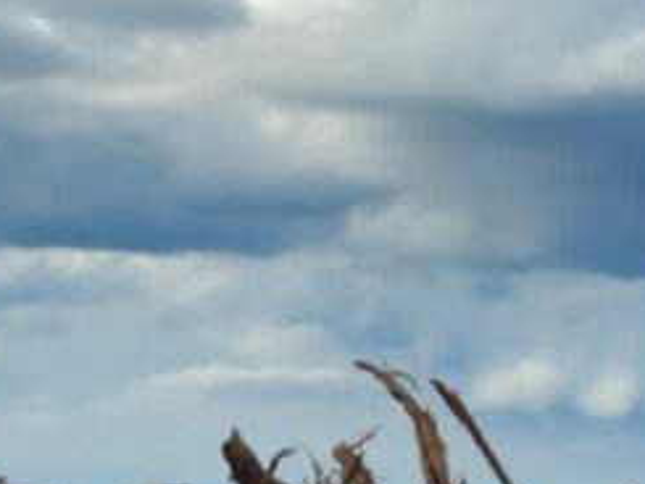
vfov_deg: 10.1
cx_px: 1861
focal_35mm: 144
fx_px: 2684
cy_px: 668
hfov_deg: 10.4
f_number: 1.8
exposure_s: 1/667
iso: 12
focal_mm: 6.4
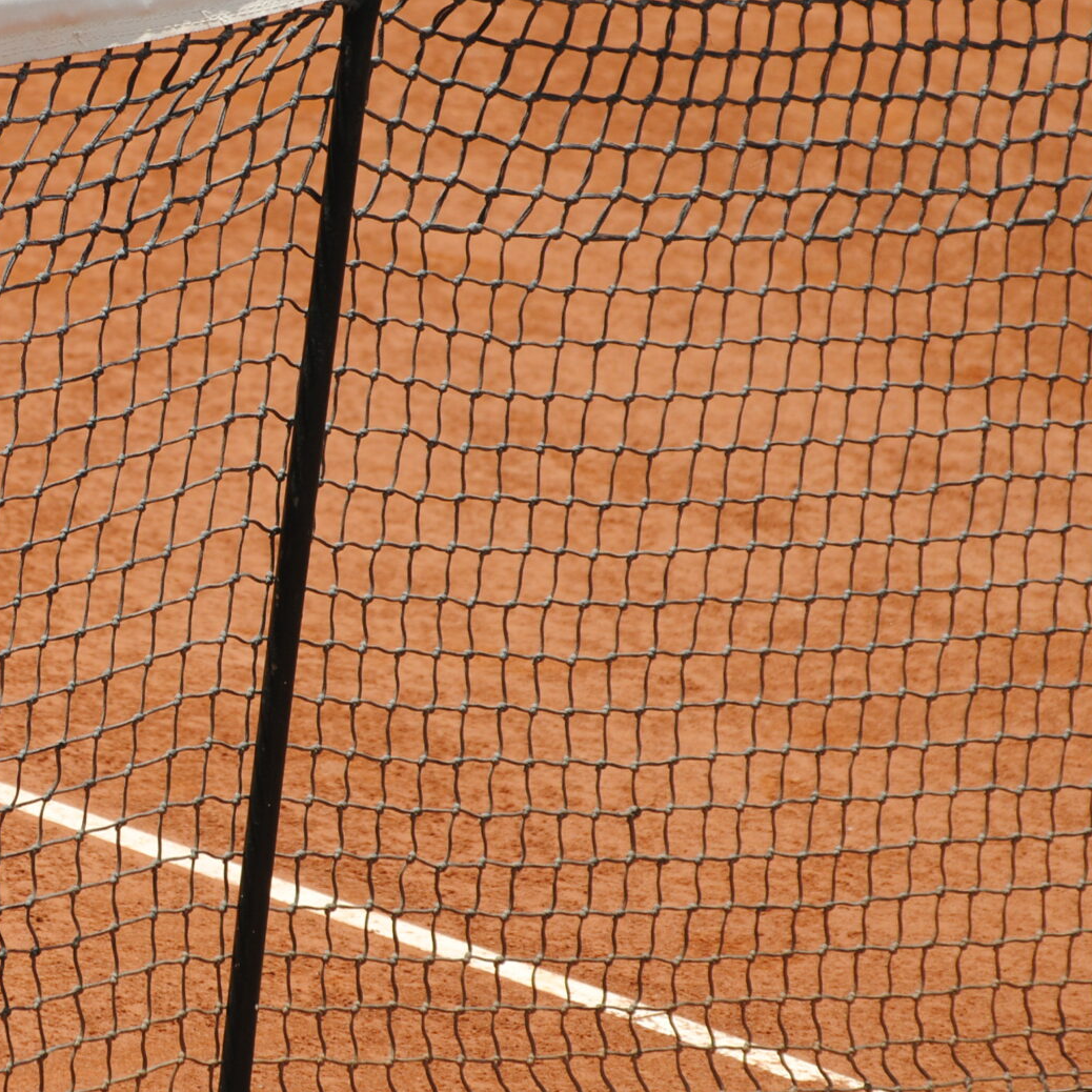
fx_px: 17419
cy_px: 606
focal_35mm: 488
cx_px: -213
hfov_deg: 3.6
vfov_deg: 3.6
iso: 140
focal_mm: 155
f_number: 4.8
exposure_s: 1/1000
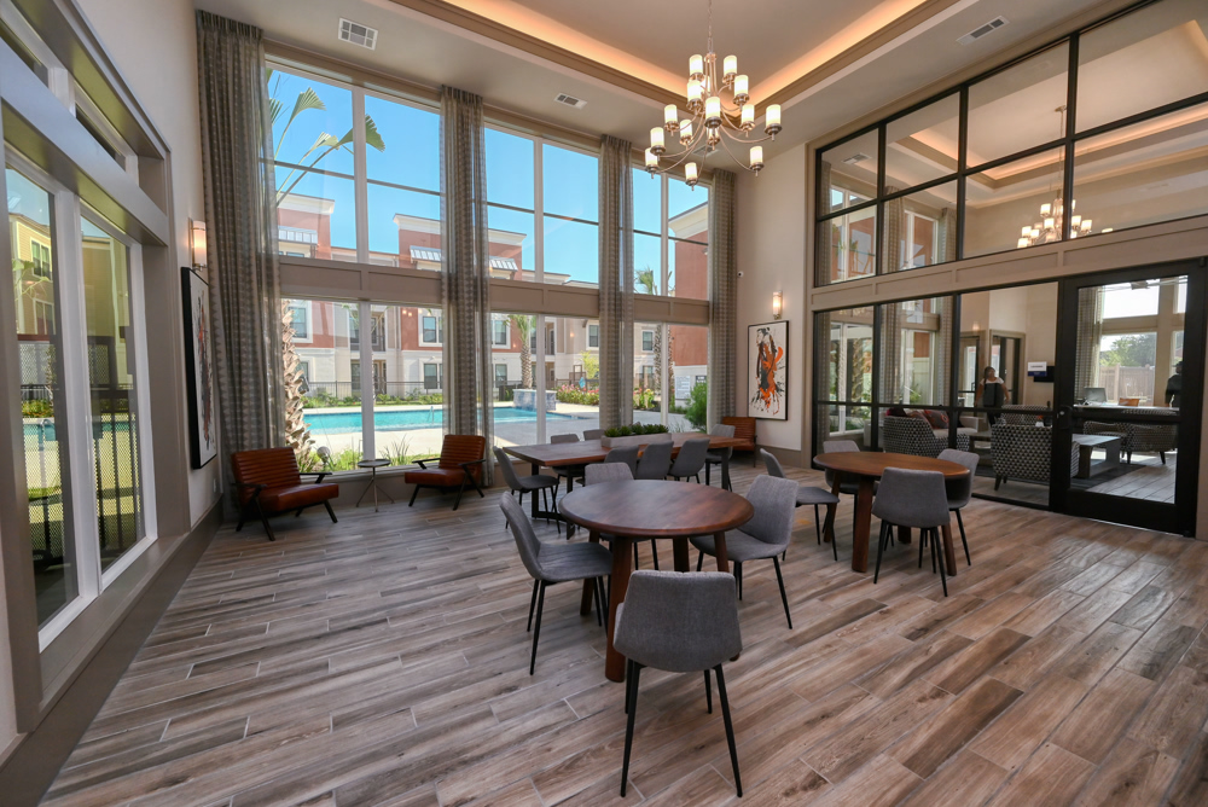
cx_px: 604
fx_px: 470
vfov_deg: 81.3
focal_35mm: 14
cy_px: 404
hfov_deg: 104.2
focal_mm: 14
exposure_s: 1/200
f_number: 7.1
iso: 800
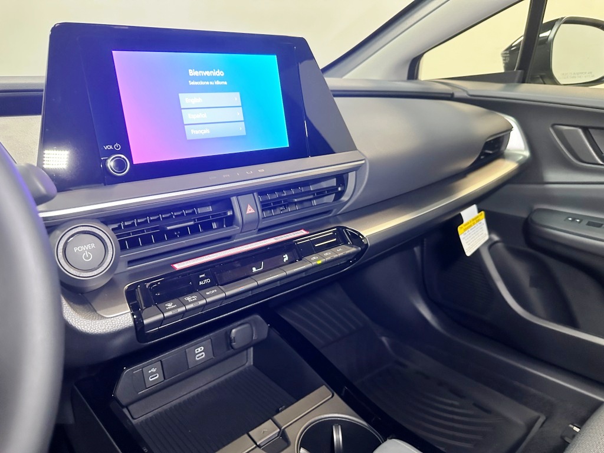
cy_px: 226
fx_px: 419
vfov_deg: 56.8
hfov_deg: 71.6
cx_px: 302
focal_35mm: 24
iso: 640
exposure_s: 1/40
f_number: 1.78
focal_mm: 6.86
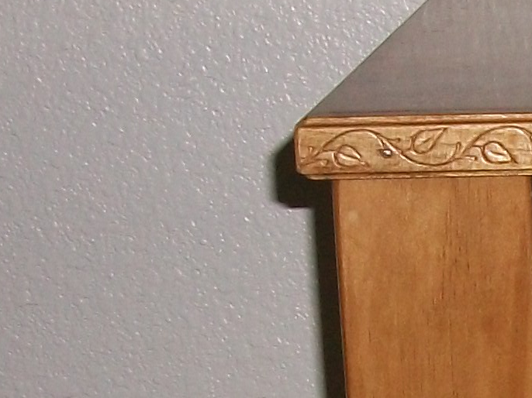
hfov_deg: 11.1
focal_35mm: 171
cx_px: 815
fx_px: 2627
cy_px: 737
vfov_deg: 8.3
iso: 80
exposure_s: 1/30
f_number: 2.9
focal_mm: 5.7
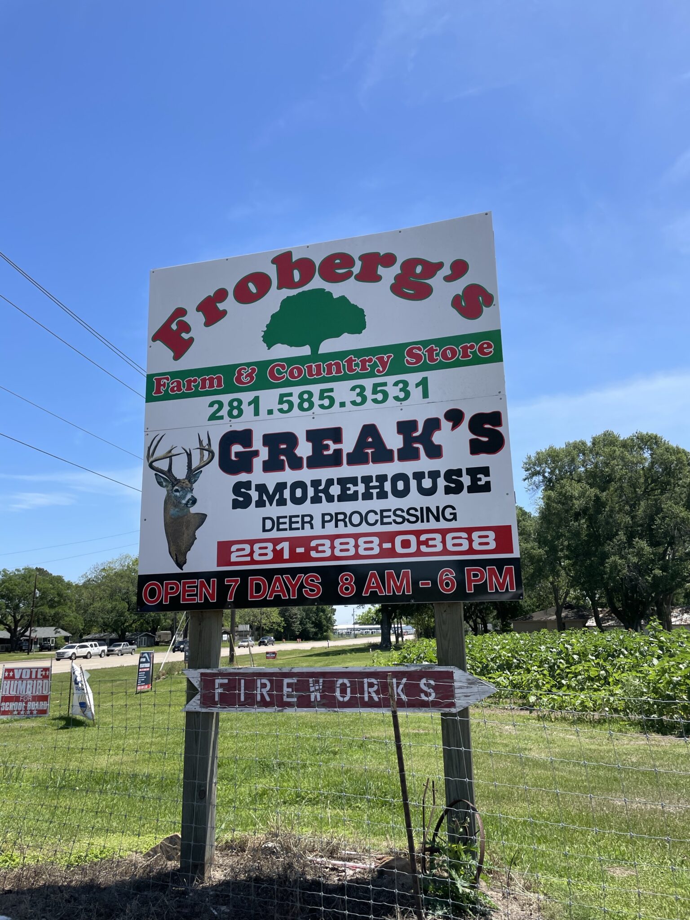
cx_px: 345
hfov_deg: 53.1
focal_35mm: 26
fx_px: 691
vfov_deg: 67.3
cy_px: 460
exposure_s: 1/2882
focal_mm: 4.2
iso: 32
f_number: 1.6
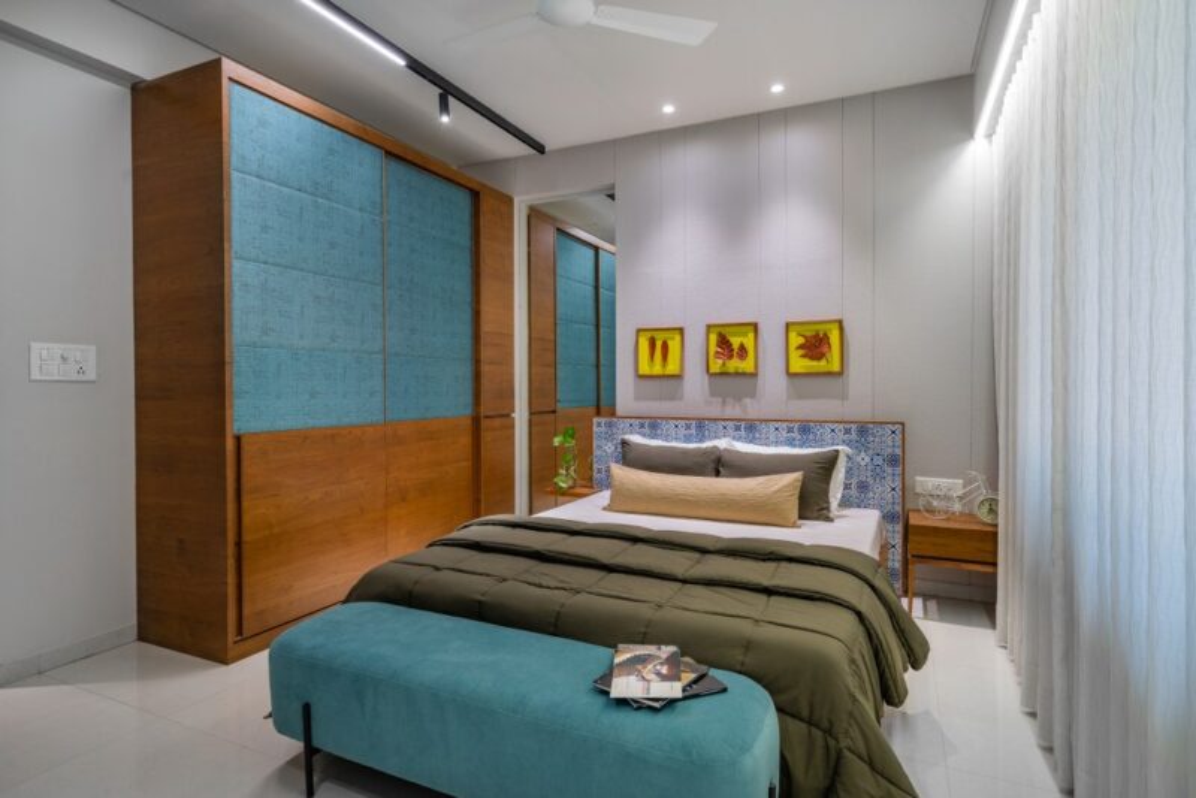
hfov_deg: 86.9
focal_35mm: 19
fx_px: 631
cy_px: 399
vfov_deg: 64.6
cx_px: 598
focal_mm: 19
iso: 100
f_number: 8
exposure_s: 1/2.5
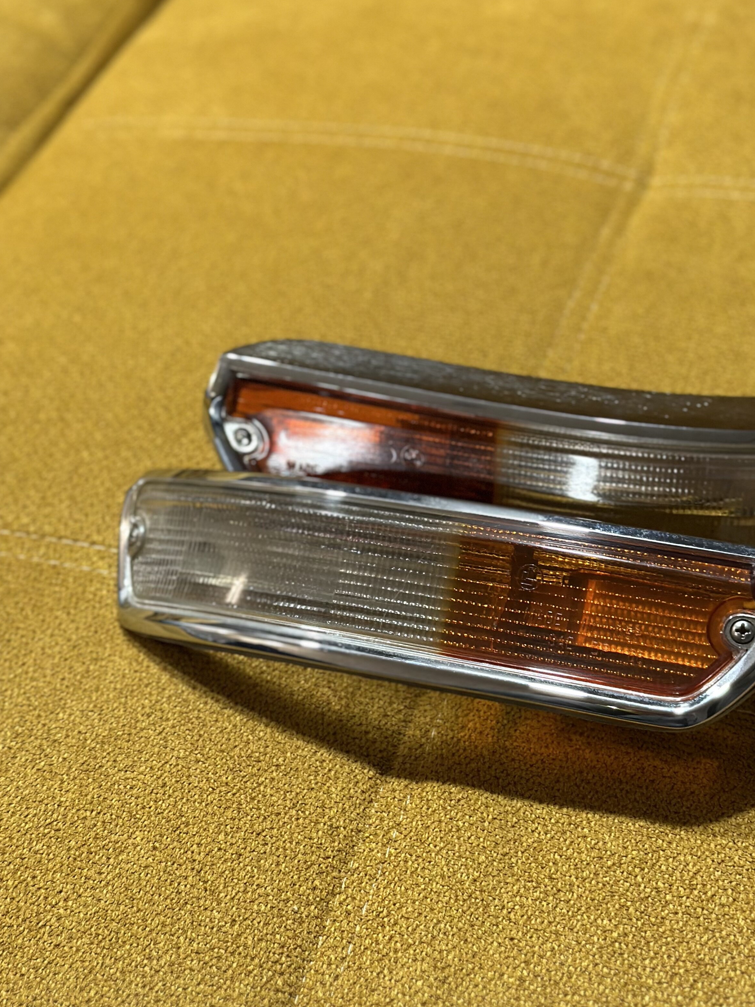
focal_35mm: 62
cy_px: 450
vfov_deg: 31.2
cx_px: 485
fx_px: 1803
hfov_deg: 23.6
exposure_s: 1/33
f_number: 1.78
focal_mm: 6.86
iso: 250
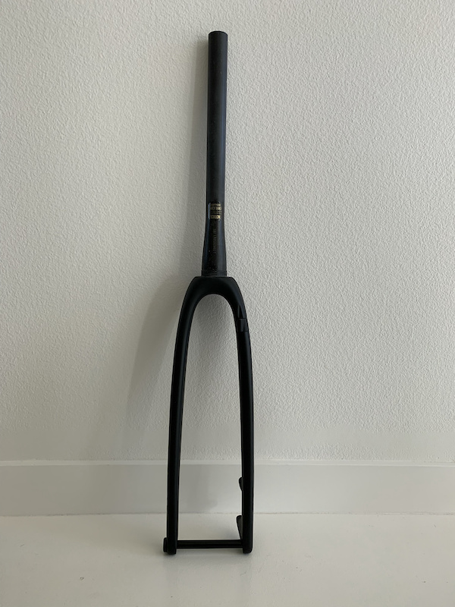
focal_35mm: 26
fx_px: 456
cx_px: 228
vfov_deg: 67.3
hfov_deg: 53.1
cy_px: 304
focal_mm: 4.25
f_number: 1.8
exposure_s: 1/121
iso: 50
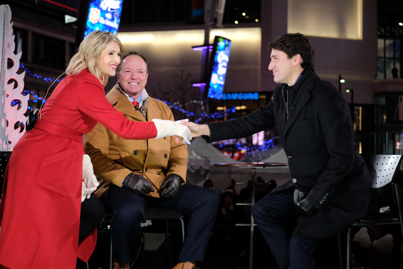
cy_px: 134
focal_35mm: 75
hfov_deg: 27.0
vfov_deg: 18.2
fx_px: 840
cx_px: 202
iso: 800
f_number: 2.8
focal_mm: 50
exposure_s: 1/160
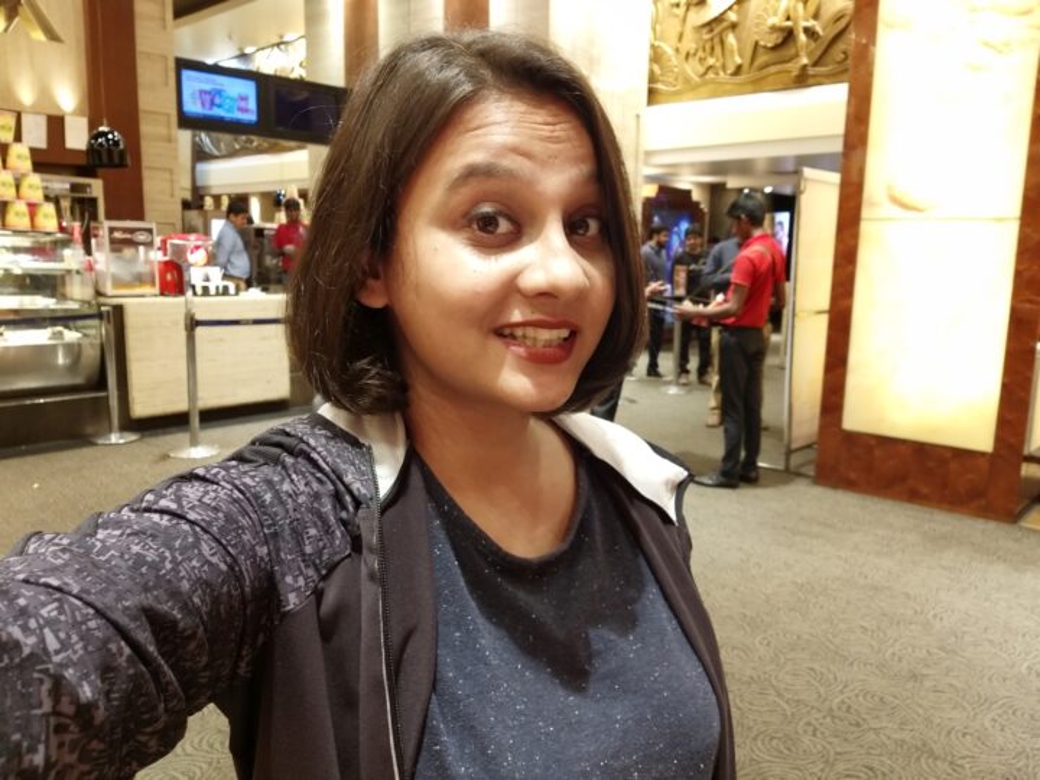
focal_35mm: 27
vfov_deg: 51.4
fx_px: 811
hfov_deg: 65.3
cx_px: 520
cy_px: 390
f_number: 1.9
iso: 200
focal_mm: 3.6
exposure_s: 1/40
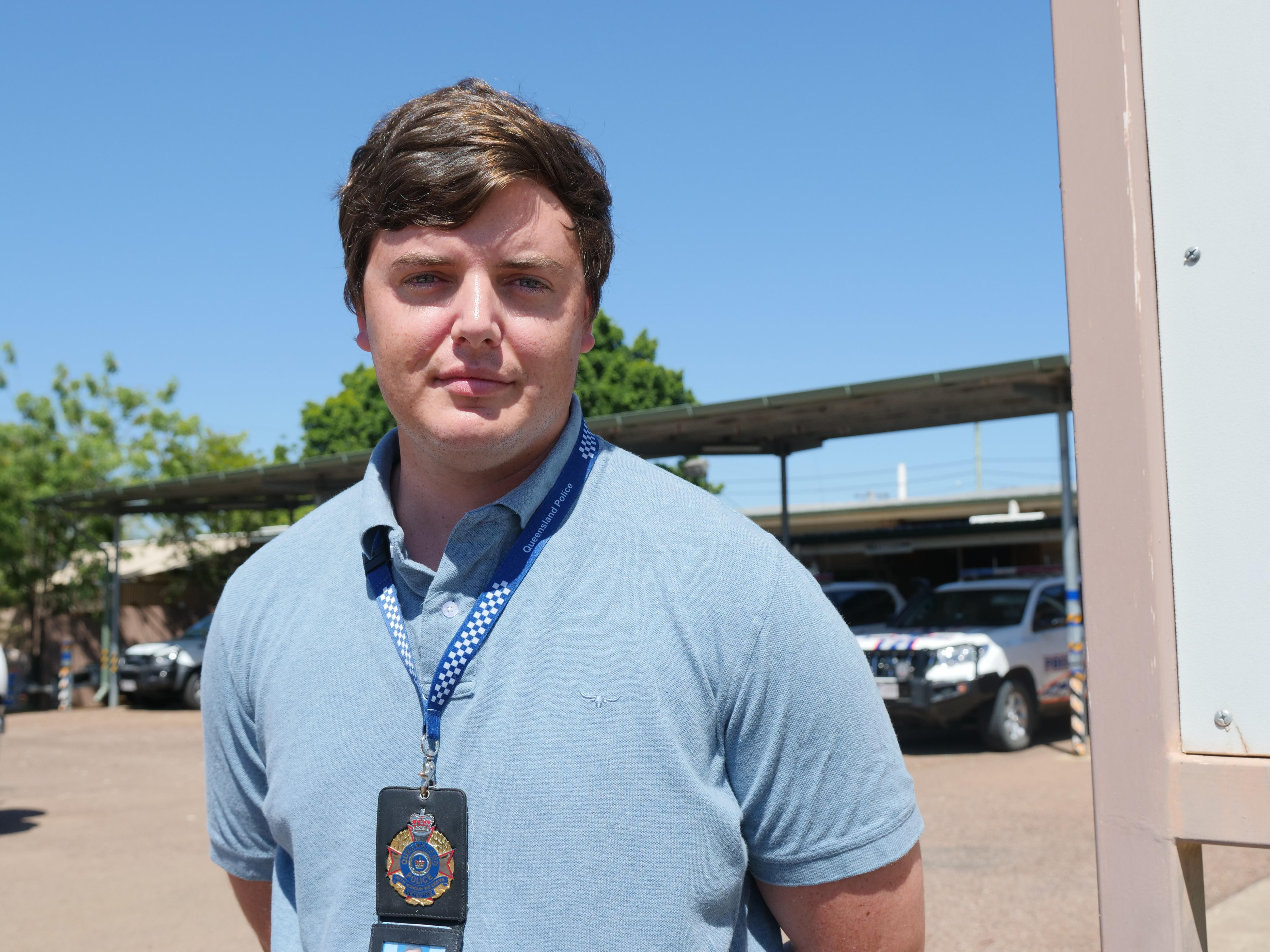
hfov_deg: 46.8
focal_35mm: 40
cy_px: 476
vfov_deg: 36.0
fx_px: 1468
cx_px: 635
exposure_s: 1/1300
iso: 200
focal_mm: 20
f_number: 4.5
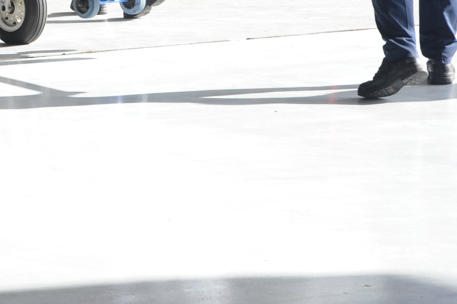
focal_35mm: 230
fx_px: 2918
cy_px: -176
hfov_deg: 8.7
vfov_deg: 5.9
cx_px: -226
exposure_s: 1/250
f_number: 7.1
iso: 640
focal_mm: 70
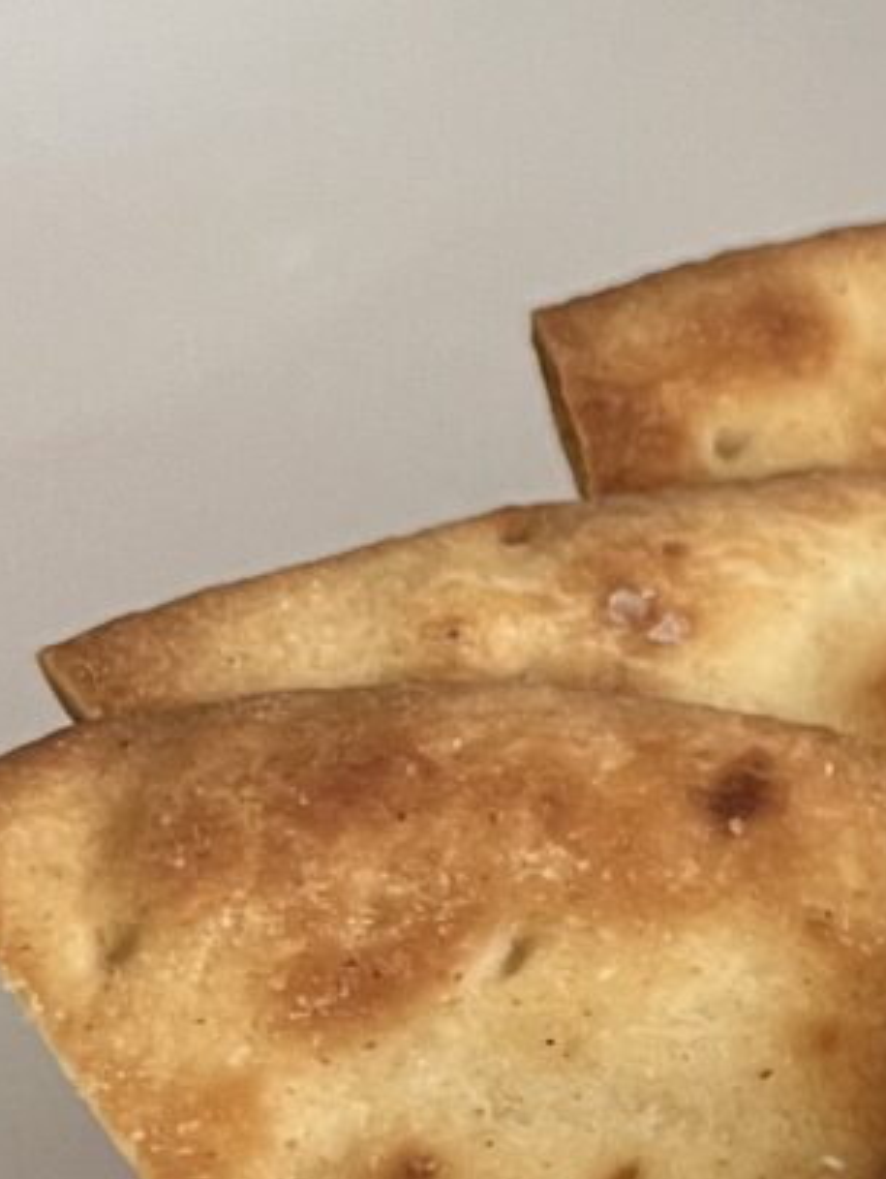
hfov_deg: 10.4
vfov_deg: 15.0
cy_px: 784
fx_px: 4466
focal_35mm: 131
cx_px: 1824
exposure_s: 1/60
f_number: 1.5
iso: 100
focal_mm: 5.7
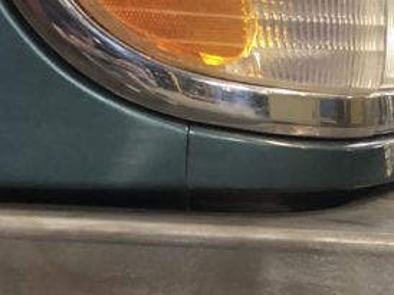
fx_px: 1490
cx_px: 345
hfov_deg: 14.9
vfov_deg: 11.3
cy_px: 183
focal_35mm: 131
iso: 100
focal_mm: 4
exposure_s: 1/9
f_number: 1.8
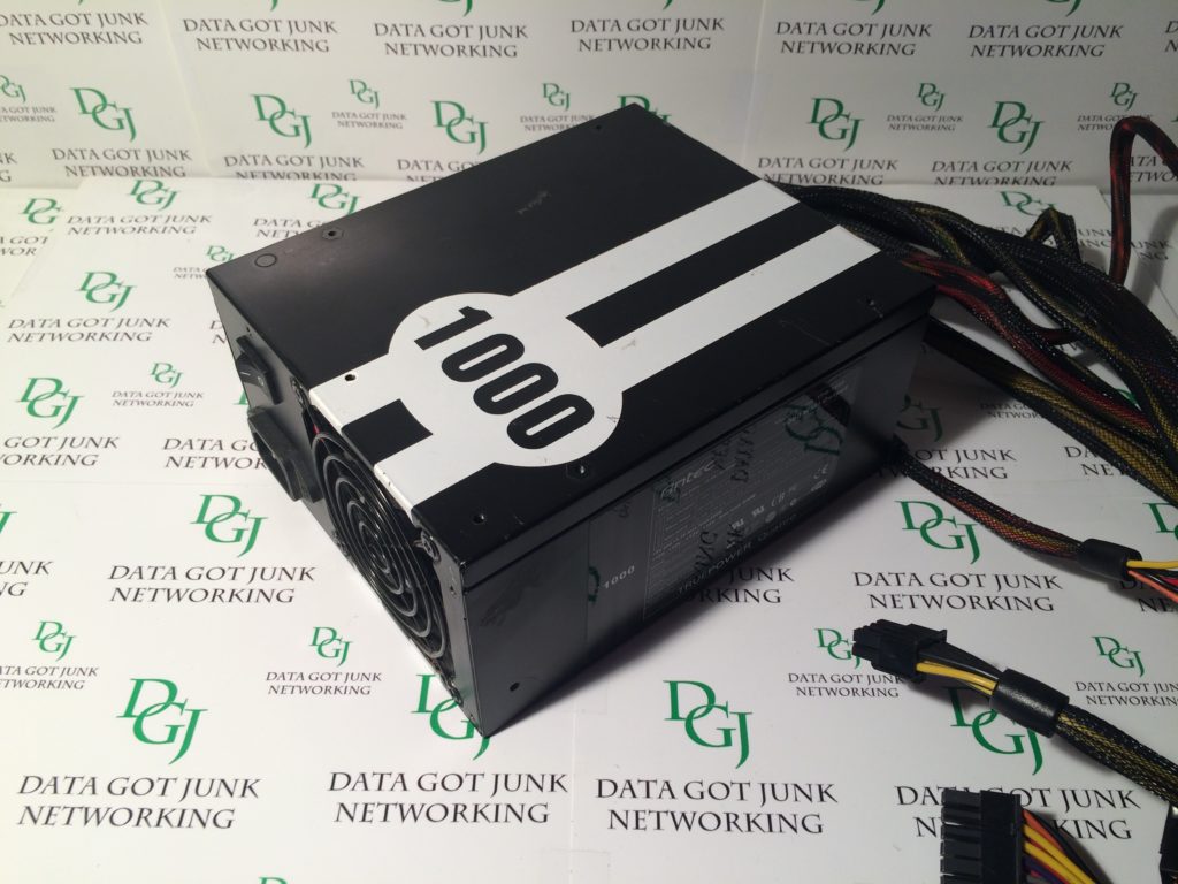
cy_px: 442
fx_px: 987
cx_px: 589
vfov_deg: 48.2
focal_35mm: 29
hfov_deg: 61.7
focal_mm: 4.15
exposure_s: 1/60
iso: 32
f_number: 2.2
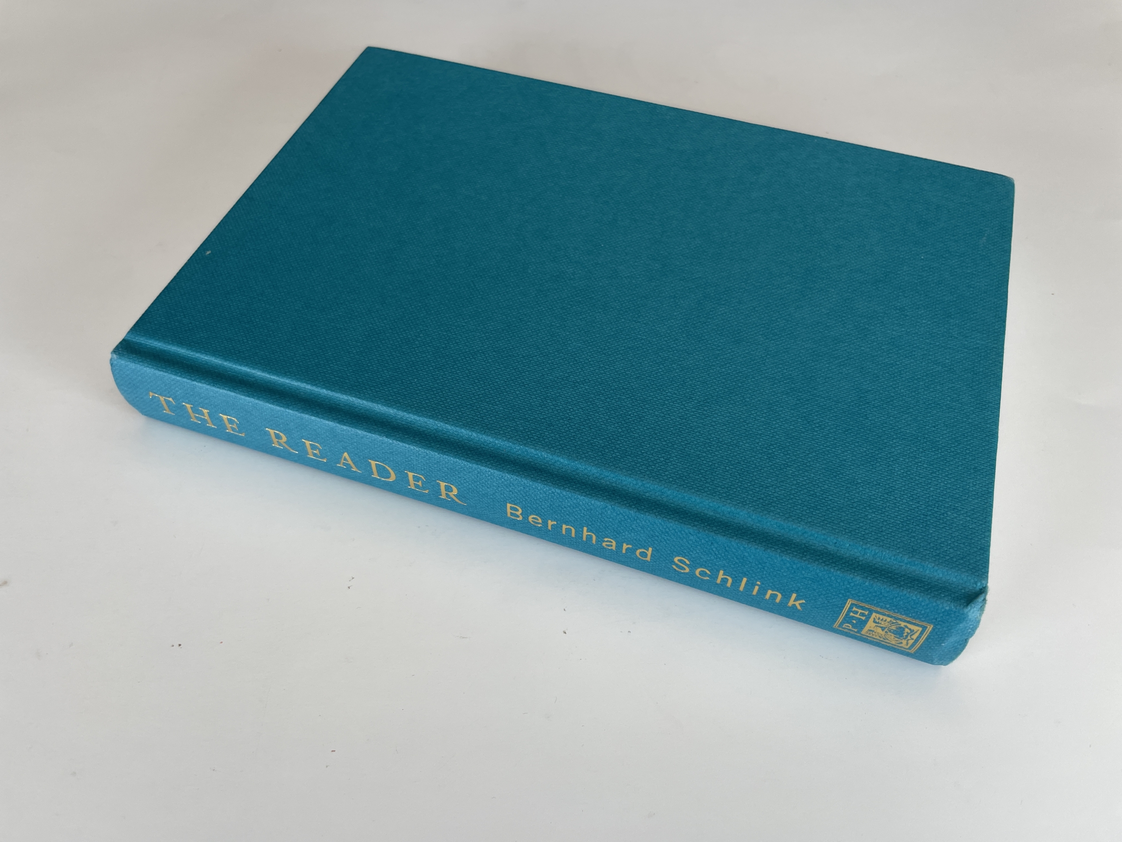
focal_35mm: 26
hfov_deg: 67.3
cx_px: 561
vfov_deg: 53.1
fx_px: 843
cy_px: 421
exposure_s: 1/108
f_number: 1.6
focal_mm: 4.2
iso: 32
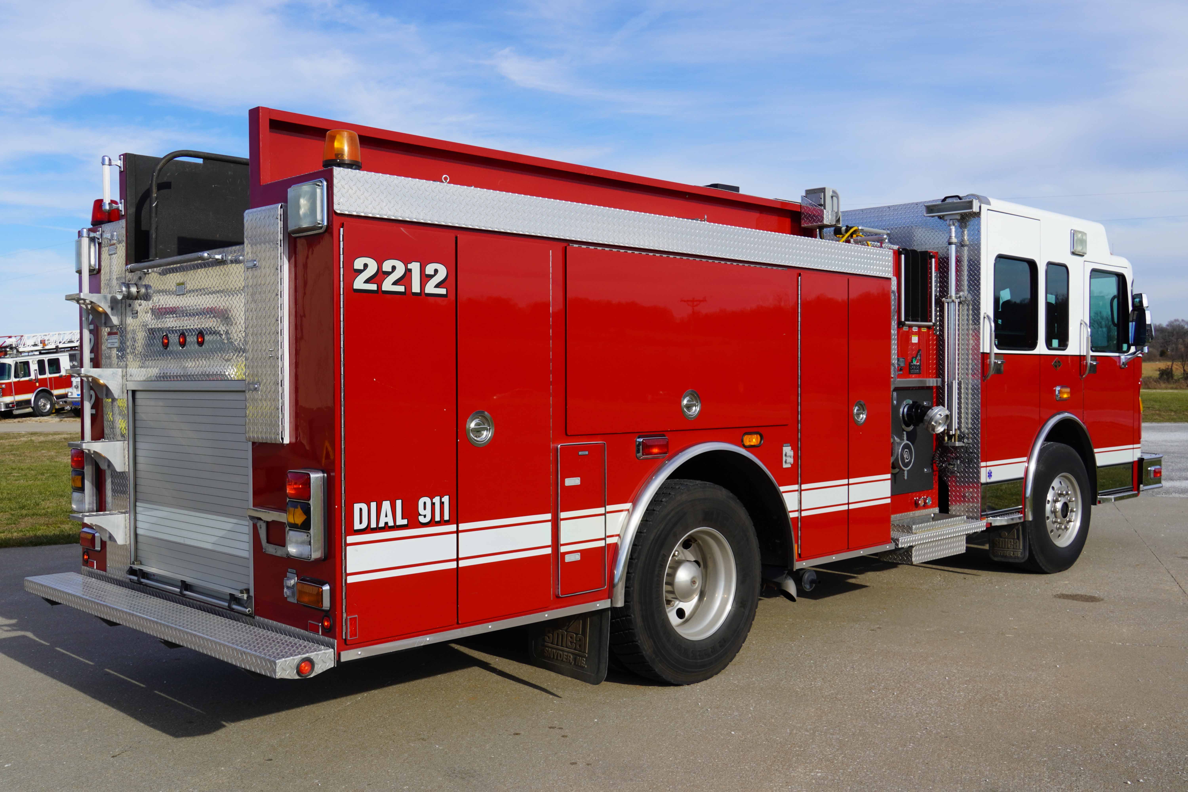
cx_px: 594
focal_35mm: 34
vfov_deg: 38.4
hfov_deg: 55.1
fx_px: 1138
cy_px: 396
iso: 100
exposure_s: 1/160
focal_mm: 23
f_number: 10
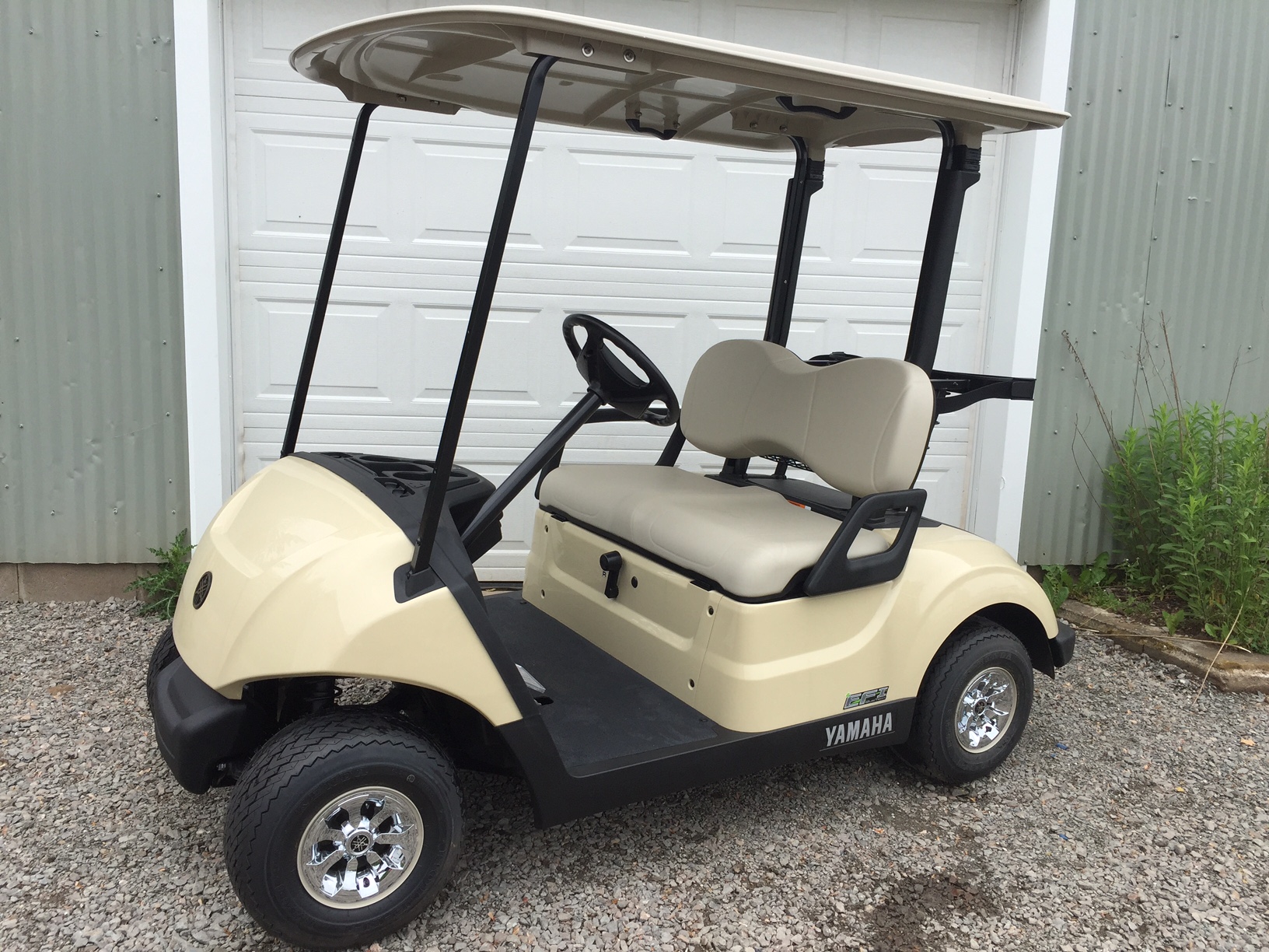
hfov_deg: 61.7
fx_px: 1063
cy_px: 476
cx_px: 634
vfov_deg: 48.2
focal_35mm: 29
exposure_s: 1/1014
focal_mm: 4.15
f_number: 2.2
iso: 32
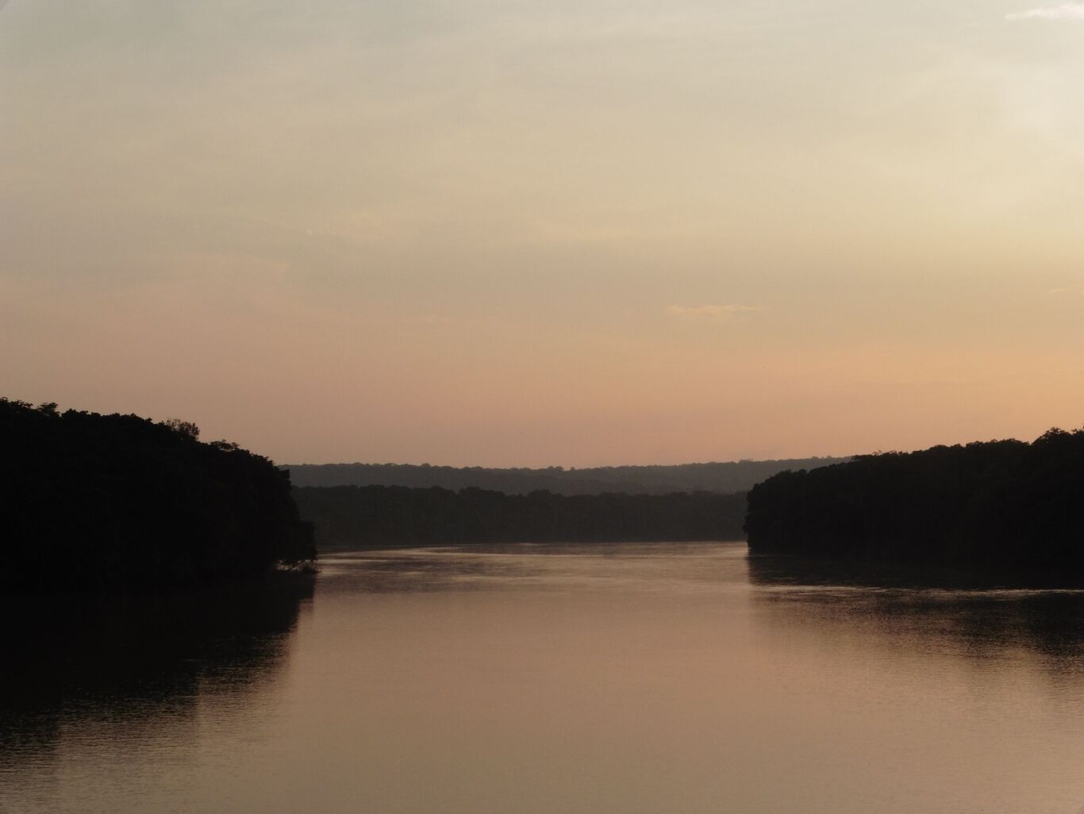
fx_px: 2067
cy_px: 407
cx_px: 542
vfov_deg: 22.3
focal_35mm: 66
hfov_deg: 29.4
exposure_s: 1/250
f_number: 5.6
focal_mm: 11.7
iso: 100
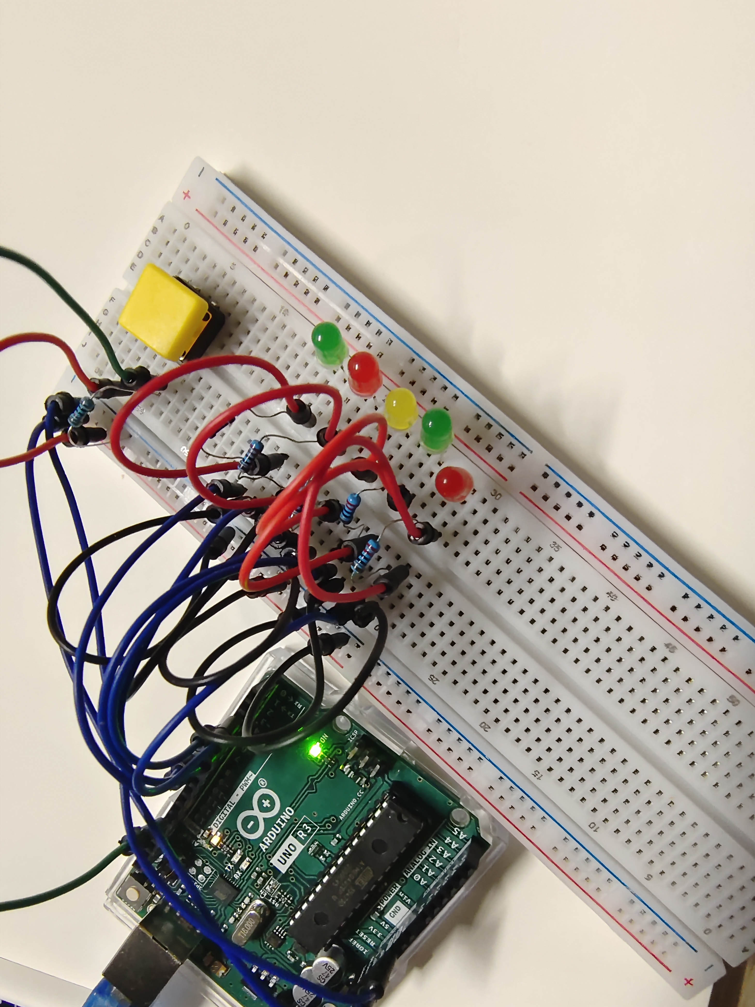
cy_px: 504
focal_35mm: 26
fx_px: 756
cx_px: 378
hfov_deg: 53.1
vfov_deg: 67.3
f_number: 2.2
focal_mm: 2.13
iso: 504
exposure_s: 1/33.3
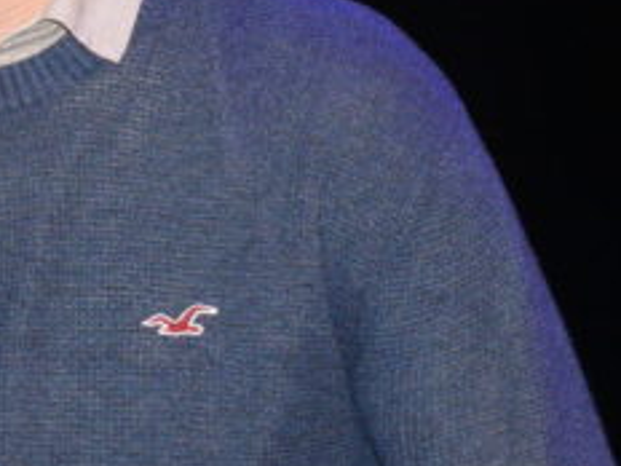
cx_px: 64
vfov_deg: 10.4
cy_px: -67
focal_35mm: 141
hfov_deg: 13.9
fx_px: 2529
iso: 100
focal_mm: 9.9
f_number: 3.2
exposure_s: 1/30
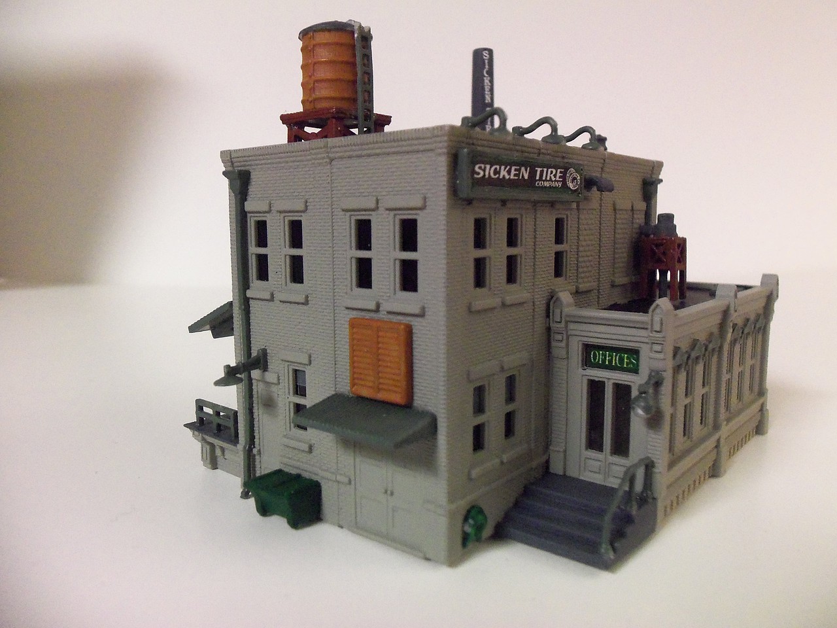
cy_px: 314
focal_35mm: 29
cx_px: 418
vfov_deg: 48.2
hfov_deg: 61.7
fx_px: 701
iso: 400
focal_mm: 5.2
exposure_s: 1/20
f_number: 3.4
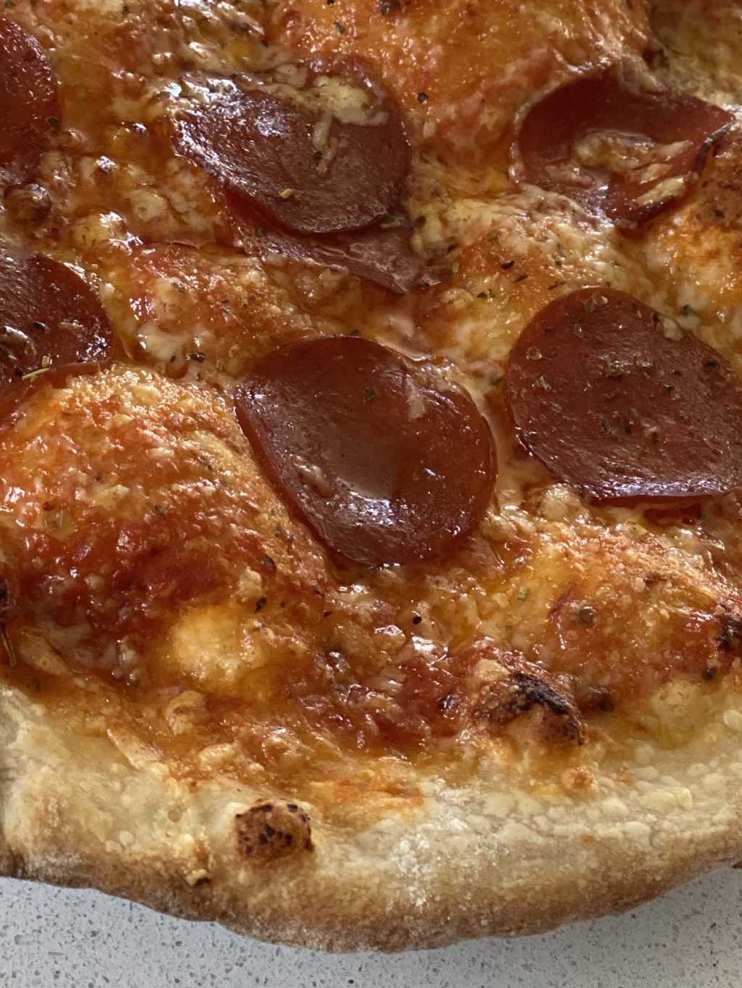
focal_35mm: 98
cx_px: 302
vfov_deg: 19.9
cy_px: 313
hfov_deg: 15.1
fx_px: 2800
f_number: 2
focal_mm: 6
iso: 160
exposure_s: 1/122
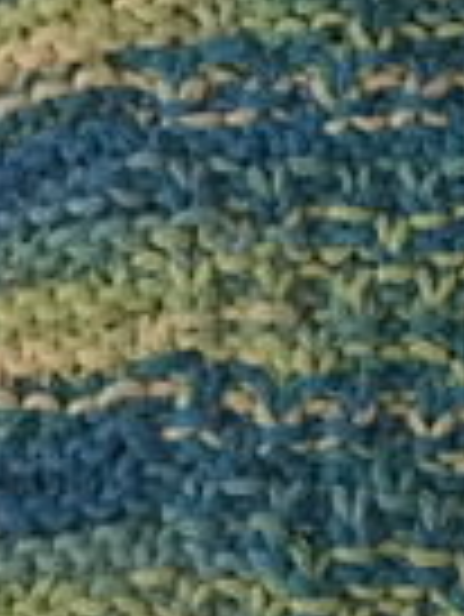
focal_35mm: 113
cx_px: 646
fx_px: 2016
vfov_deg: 17.3
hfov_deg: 12.6
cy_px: 432
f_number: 2.4
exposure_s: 1/15
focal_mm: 3.3
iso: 800
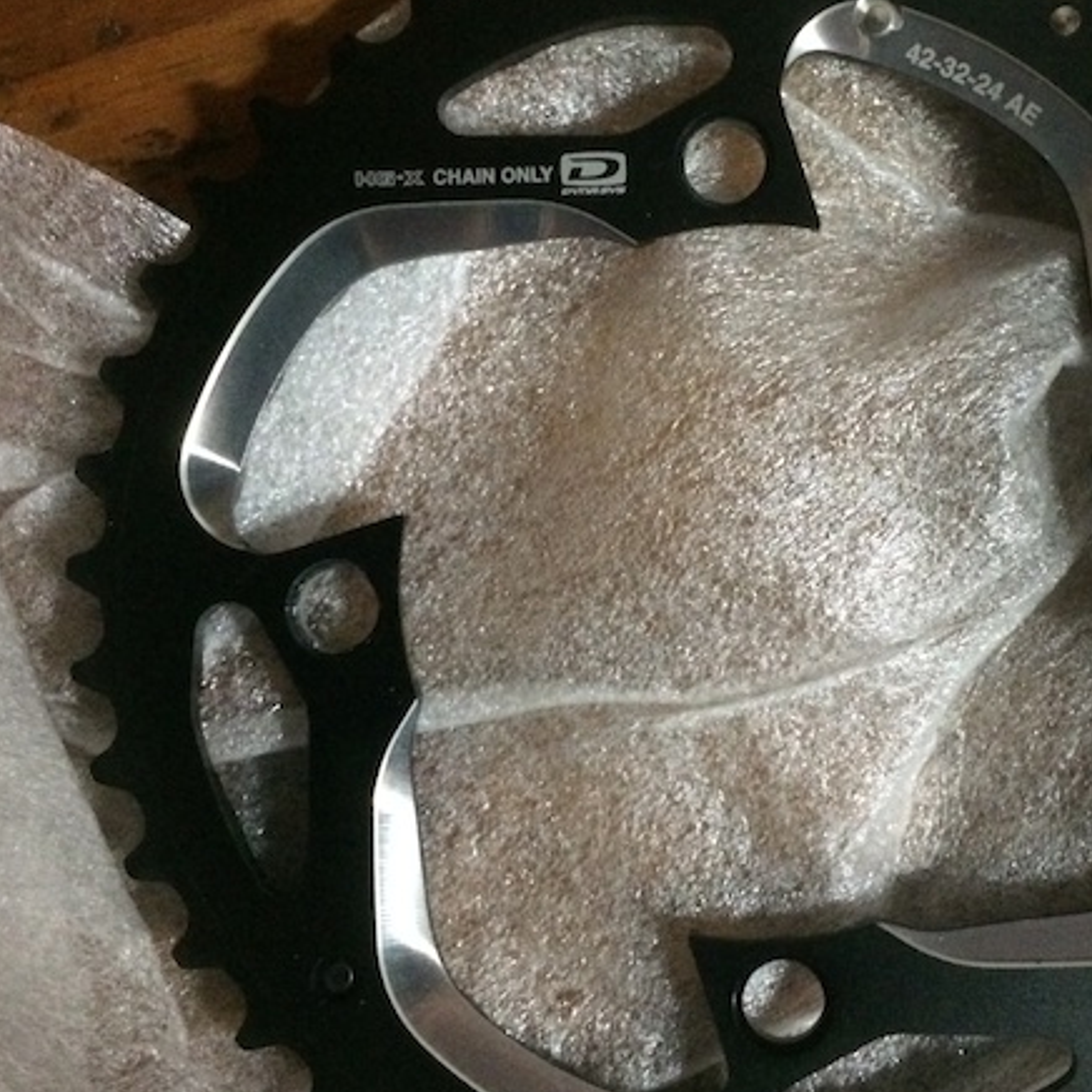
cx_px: 736
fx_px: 1677
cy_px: 518
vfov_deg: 36.1
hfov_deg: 35.7
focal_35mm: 47
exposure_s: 1/15
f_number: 2.2
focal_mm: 4.15
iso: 500
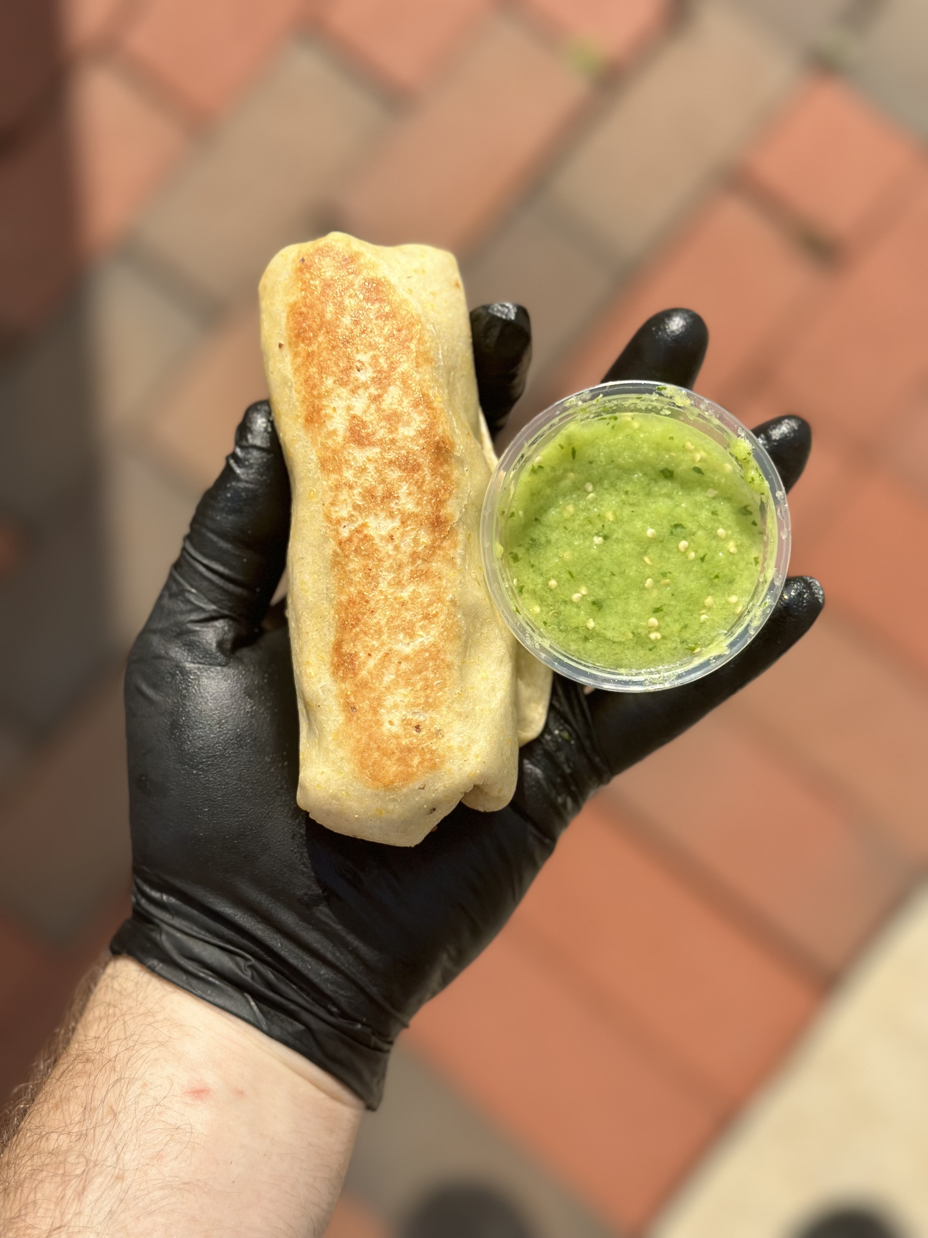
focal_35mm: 48
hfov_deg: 30.3
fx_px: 1716
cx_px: 464
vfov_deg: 39.7
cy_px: 619
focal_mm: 6.86
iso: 80
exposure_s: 1/6623
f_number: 1.78
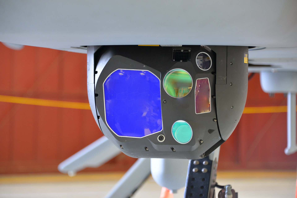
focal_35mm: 125
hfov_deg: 16.4
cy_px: 99
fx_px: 1032
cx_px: 148
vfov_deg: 11.0
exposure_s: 1/30
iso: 900
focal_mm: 125
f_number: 5.6
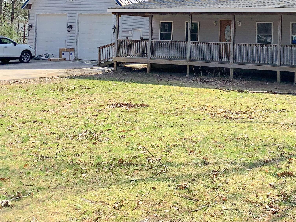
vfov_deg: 26.8
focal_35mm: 52
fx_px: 445
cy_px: 13
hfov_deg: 35.0
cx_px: 258
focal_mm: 4.25
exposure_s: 1/2309
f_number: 1.8
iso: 25
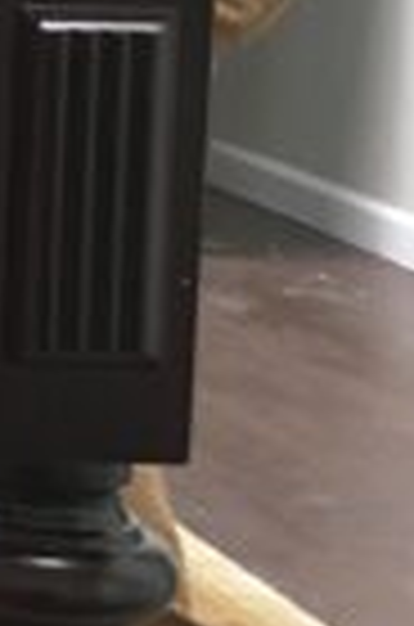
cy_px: -153
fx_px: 2895
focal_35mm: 167
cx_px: -1192
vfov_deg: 12.0
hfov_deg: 6.6
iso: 125
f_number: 2.2
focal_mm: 4.15
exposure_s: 1/30
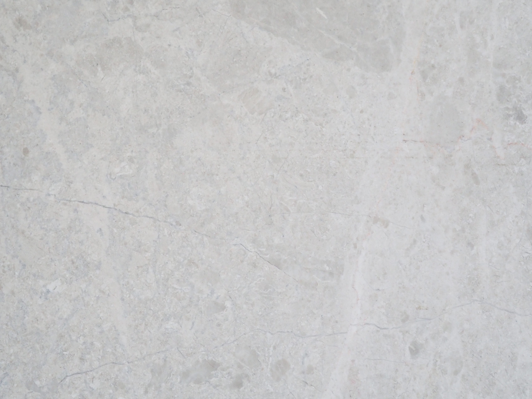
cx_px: 266
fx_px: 676
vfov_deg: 32.9
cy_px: 200
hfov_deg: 42.9
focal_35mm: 44
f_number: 8
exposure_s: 1/80
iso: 1600
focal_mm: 22
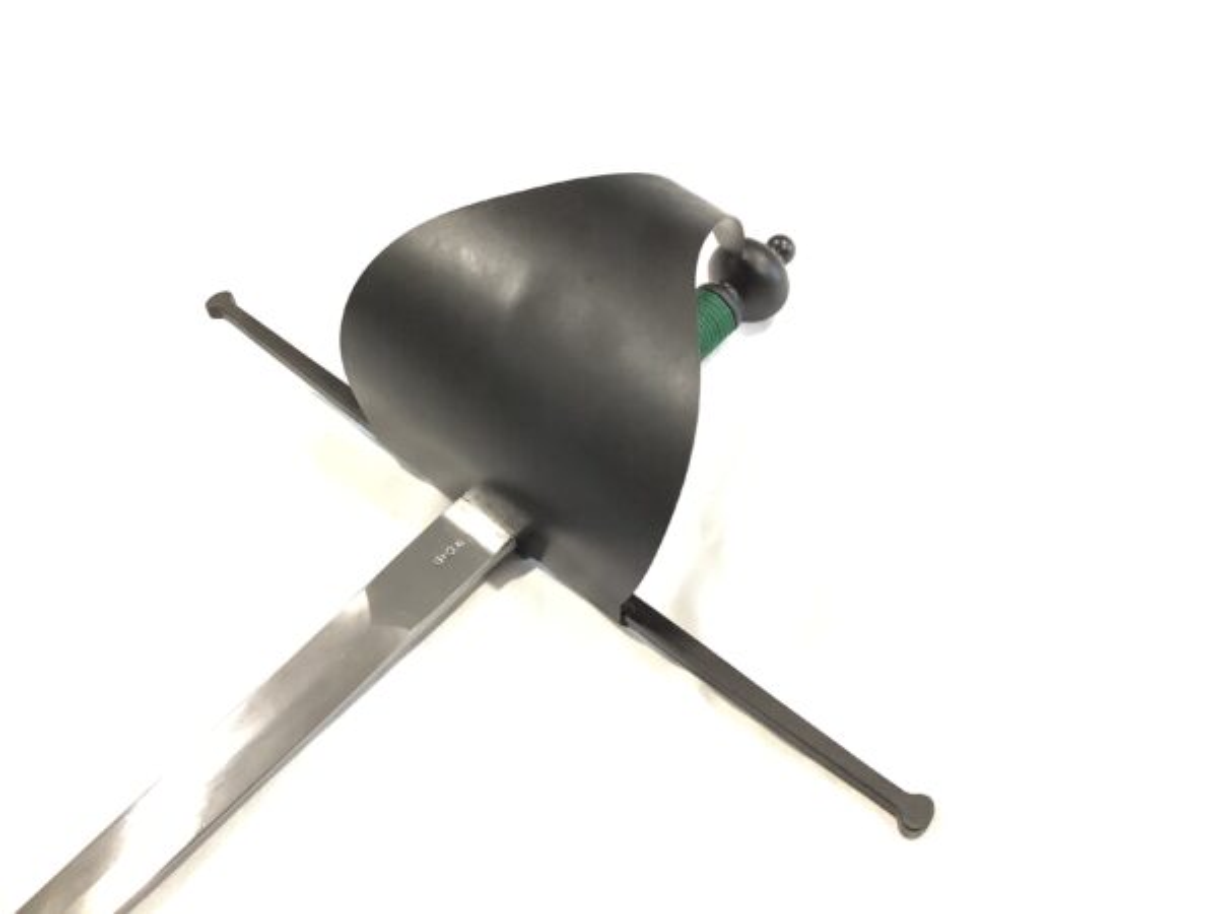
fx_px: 1091
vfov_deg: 45.4
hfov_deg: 58.4
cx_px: 609
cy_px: 457
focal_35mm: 31
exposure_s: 1/30
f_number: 2.4
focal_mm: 3.3
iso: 320
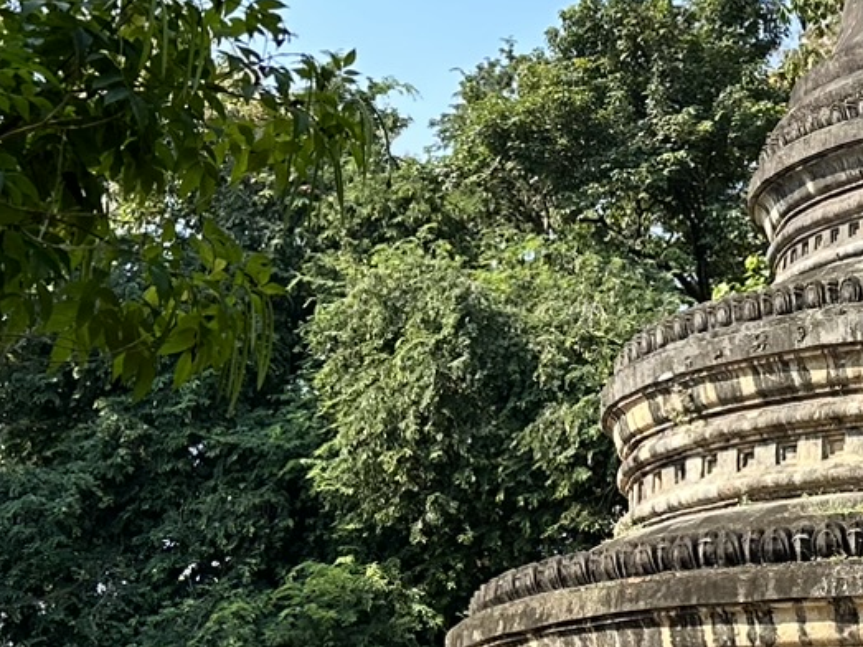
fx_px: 2343
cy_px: 129
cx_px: 1023
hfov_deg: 19.7
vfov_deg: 15.6
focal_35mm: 94
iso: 80
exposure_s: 1/1321
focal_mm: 6.86
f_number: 1.78
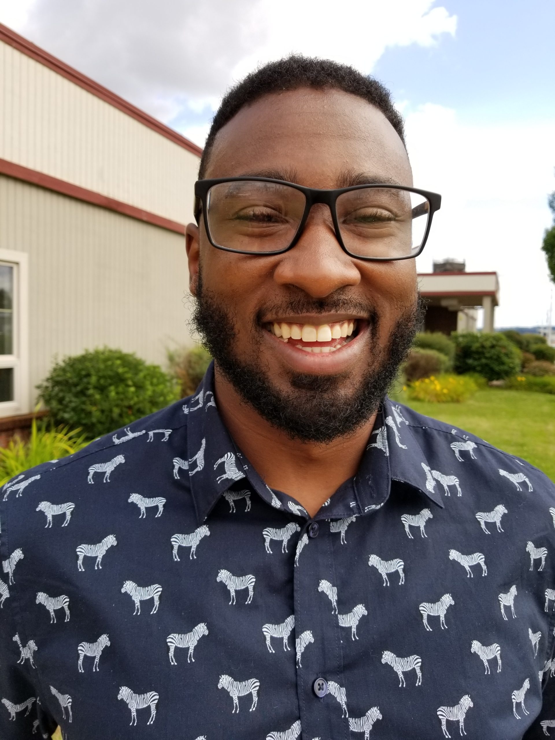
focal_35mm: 26
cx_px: 278
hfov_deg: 53.1
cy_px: 370
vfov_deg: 67.3
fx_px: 556
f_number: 1.7
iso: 50
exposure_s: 1/1056
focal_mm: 4.25
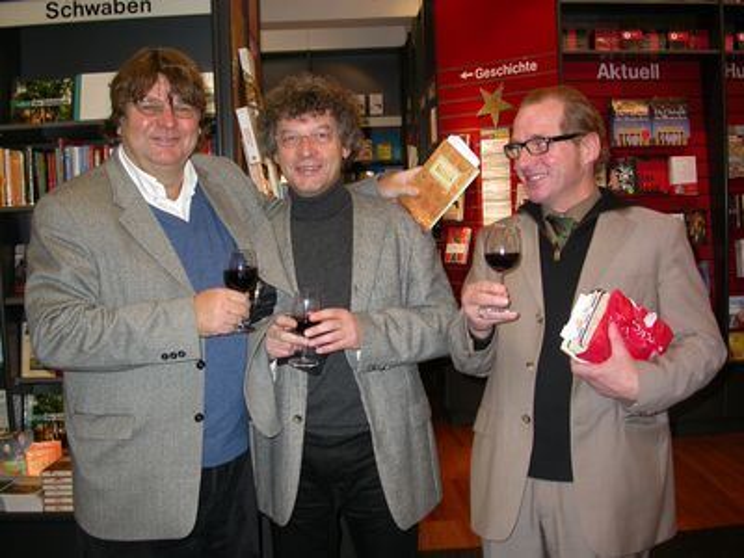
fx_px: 817
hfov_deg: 49.0
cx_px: 372
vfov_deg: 37.7
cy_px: 279
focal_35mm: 38
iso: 100
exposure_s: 1/60
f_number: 2.6
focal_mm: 7.85
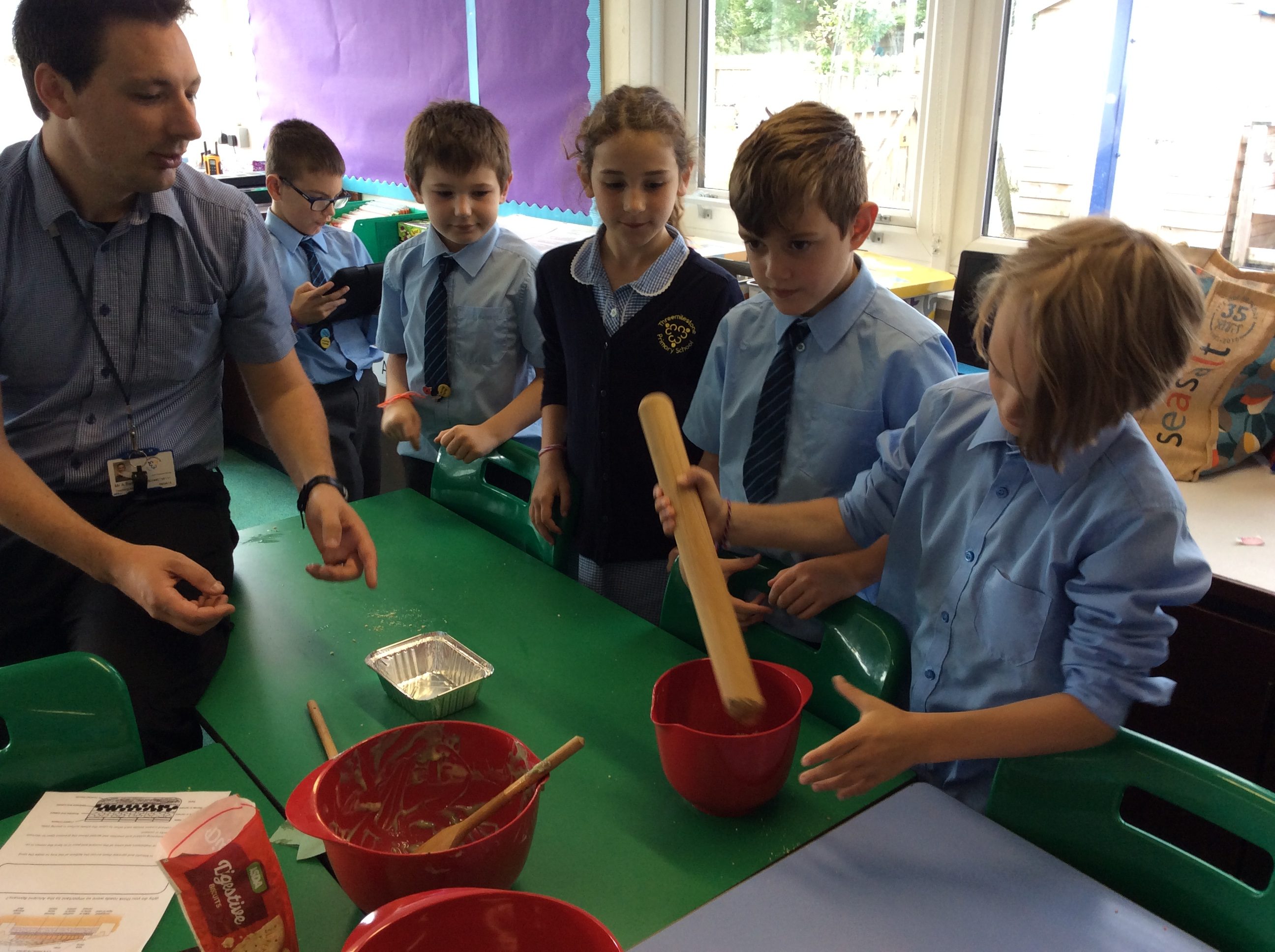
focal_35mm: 32
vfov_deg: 44.1
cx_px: 638
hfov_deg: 56.9
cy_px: 476
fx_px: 1177
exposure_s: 1/25
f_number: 2.4
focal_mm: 3.3
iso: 40
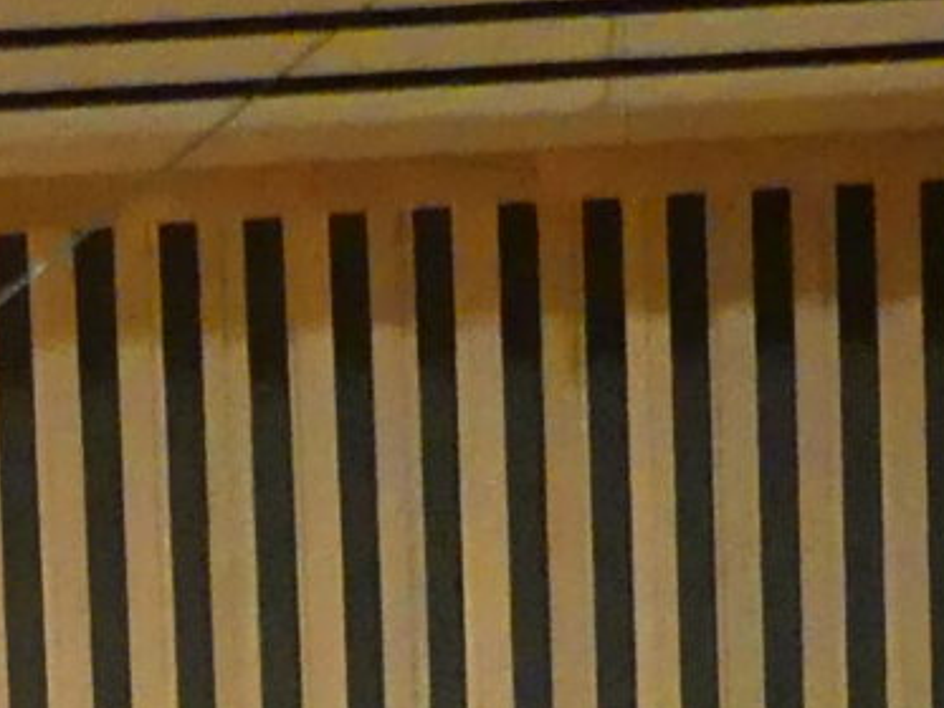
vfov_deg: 3.6
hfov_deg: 4.9
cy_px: 2078
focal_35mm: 405
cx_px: -435
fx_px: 11048
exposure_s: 1/250
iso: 1600
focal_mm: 10.5
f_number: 3.2
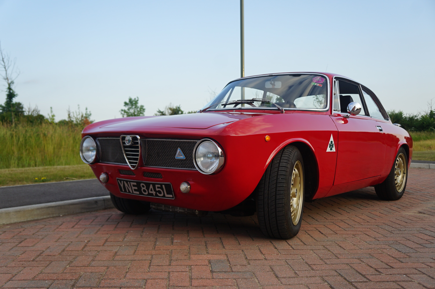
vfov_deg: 38.8
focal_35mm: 34
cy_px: 144
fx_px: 410
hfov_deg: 55.8
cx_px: 218
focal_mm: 23
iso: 100
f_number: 4
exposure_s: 1/250
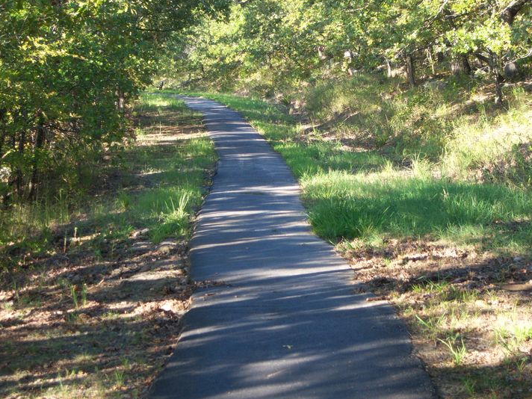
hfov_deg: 21.5
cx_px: 262
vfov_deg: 16.2
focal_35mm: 91
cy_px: 185
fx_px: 1399
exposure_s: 1/80
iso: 100
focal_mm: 17.1
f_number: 4
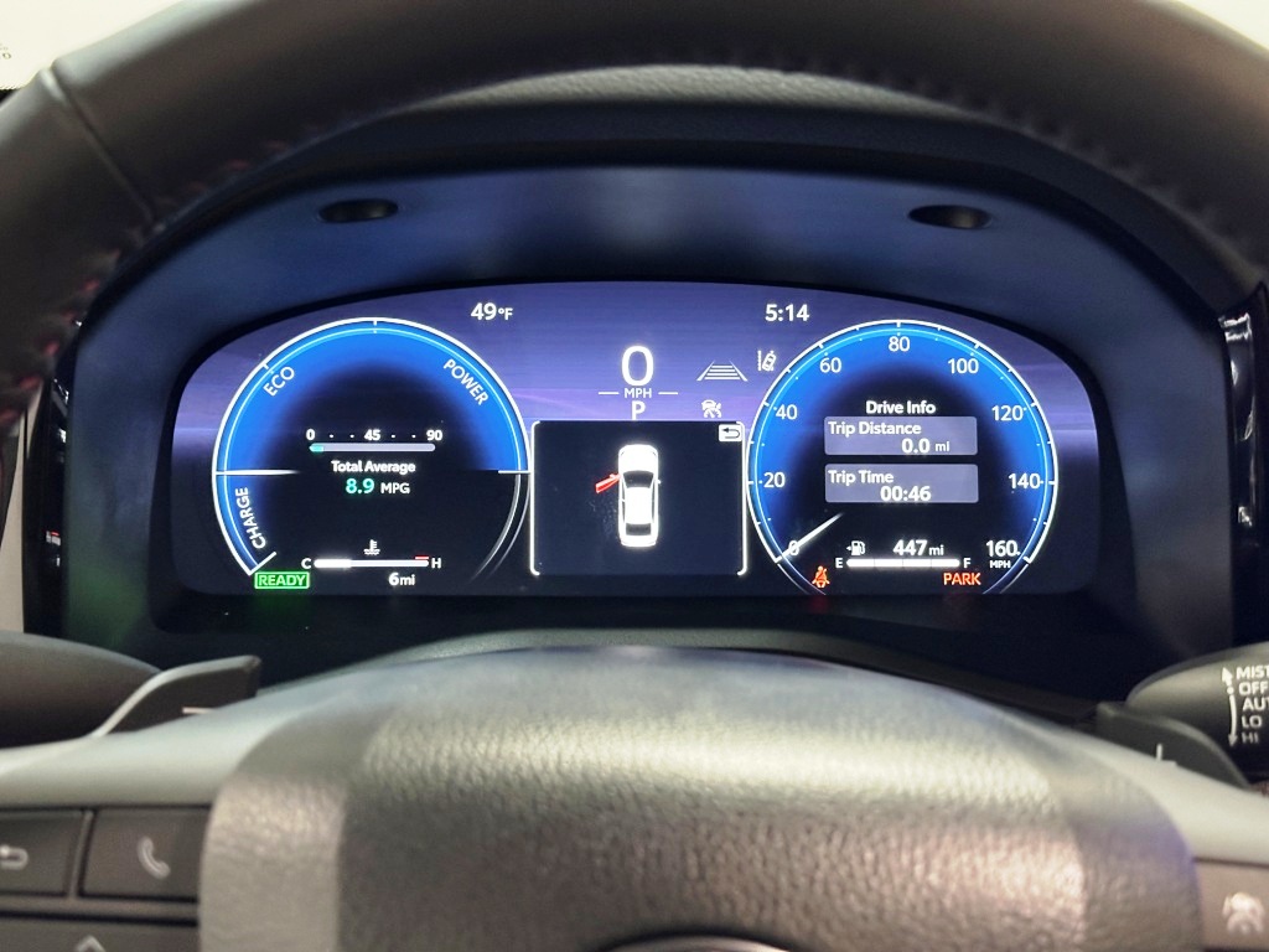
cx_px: 634
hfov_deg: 39.7
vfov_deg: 30.3
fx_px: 1760
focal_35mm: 48
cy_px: 476
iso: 500
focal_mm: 6.86
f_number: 1.78
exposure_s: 1/30
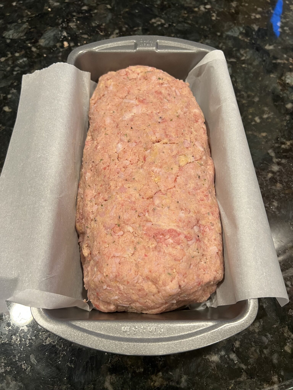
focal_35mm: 26
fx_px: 293
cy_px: 195
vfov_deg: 67.3
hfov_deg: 53.1
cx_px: 146
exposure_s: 1/60
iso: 250
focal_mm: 5.7
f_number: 1.5
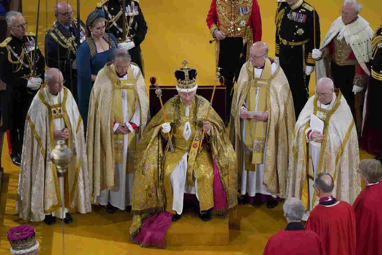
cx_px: 191
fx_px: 3182
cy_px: 128
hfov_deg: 6.9
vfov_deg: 4.6
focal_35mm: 300
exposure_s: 1/250
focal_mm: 300
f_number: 5.6
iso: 8000
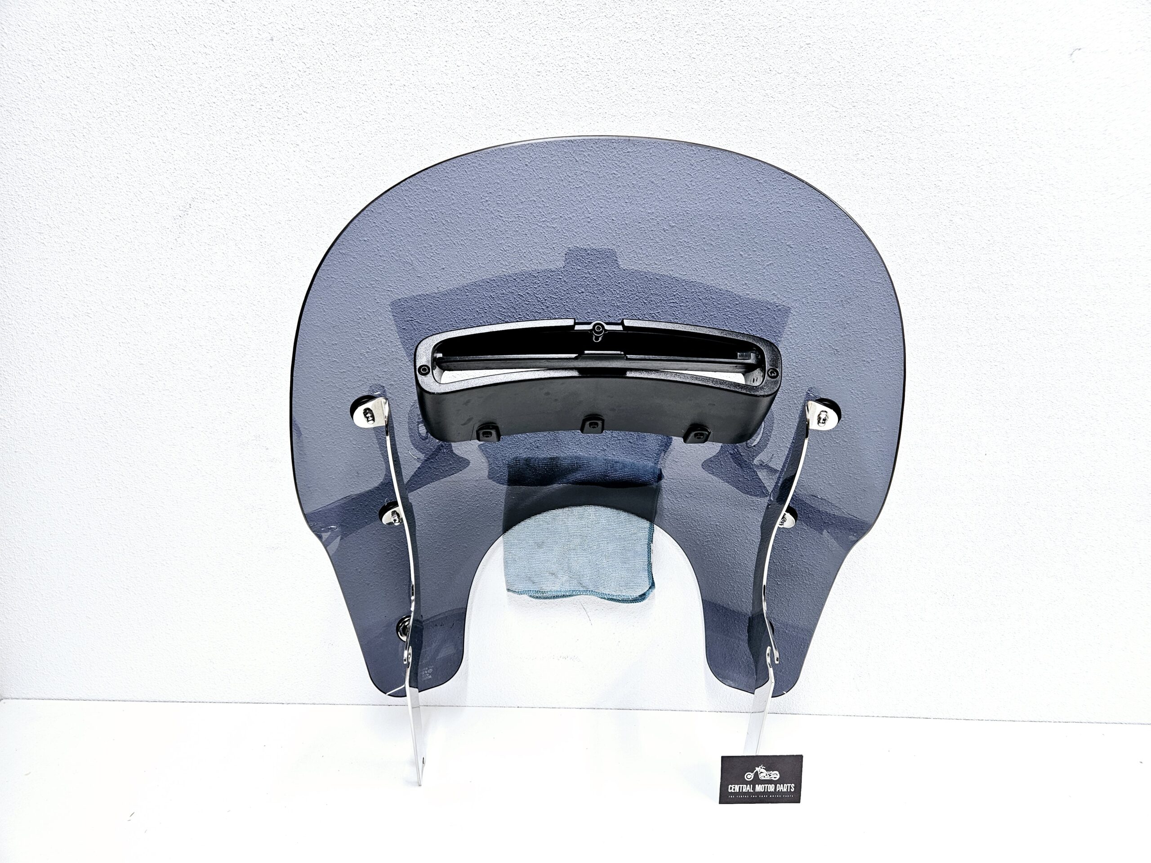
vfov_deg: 58.9
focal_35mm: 23
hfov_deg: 73.9
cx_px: 576
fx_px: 765
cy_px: 432
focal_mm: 5.4
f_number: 1.8
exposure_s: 1/100
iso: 80
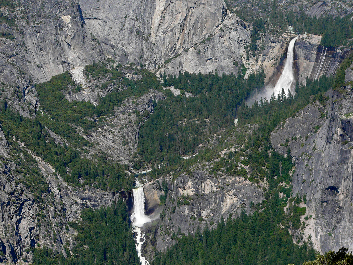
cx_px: 176
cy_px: 132
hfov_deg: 19.6
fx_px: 1020
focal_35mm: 100
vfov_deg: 14.8
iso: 80
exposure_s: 1/1000
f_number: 4.6
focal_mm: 16.6
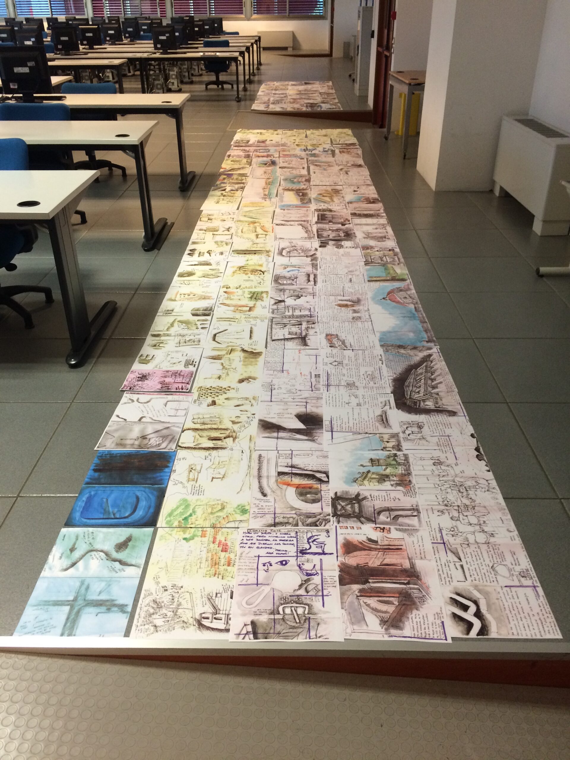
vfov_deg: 61.7
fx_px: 637
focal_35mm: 29
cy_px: 380
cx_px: 285
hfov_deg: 48.2
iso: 160
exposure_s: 1/33
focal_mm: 4.15
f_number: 2.2
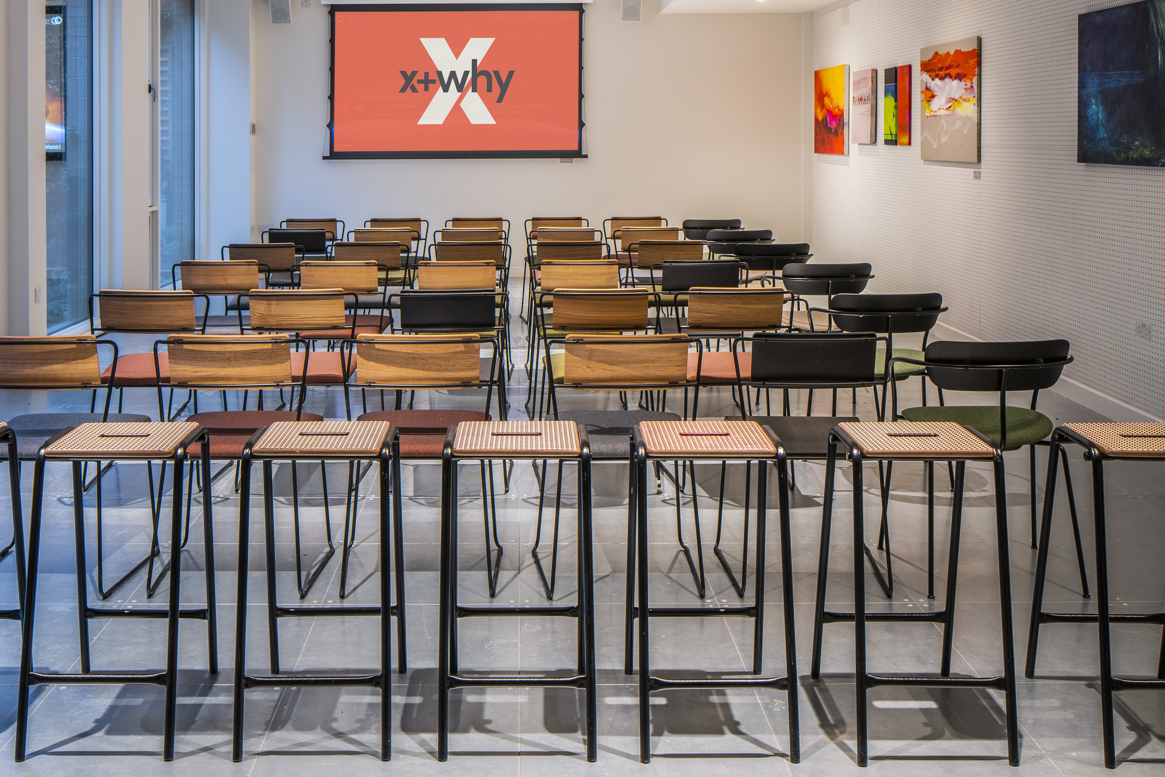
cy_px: 193
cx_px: 532
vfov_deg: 32.8
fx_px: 1295
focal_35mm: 40
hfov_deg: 48.4
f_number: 9
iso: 100
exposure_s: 1/1.25
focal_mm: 24
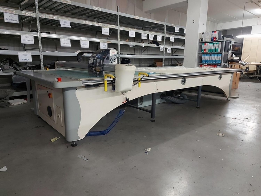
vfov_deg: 56.8
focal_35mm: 24
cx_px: 130
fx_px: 181
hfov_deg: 71.6
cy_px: 98
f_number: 1.8
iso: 250
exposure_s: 1/33
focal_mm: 5.23
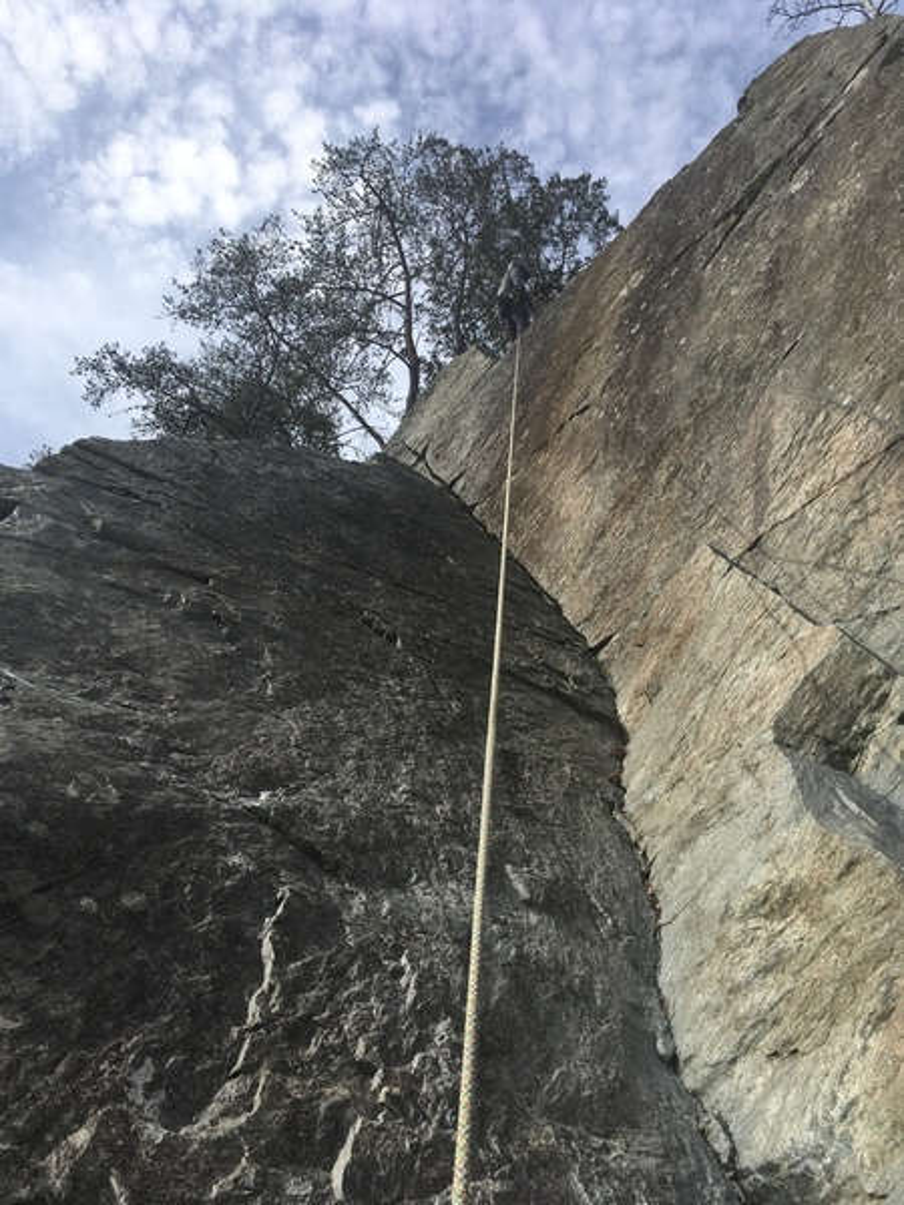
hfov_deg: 48.2
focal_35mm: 29
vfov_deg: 61.7
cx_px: 452
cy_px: 602
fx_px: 1010
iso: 25
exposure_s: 1/1637
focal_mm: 4.15
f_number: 2.2
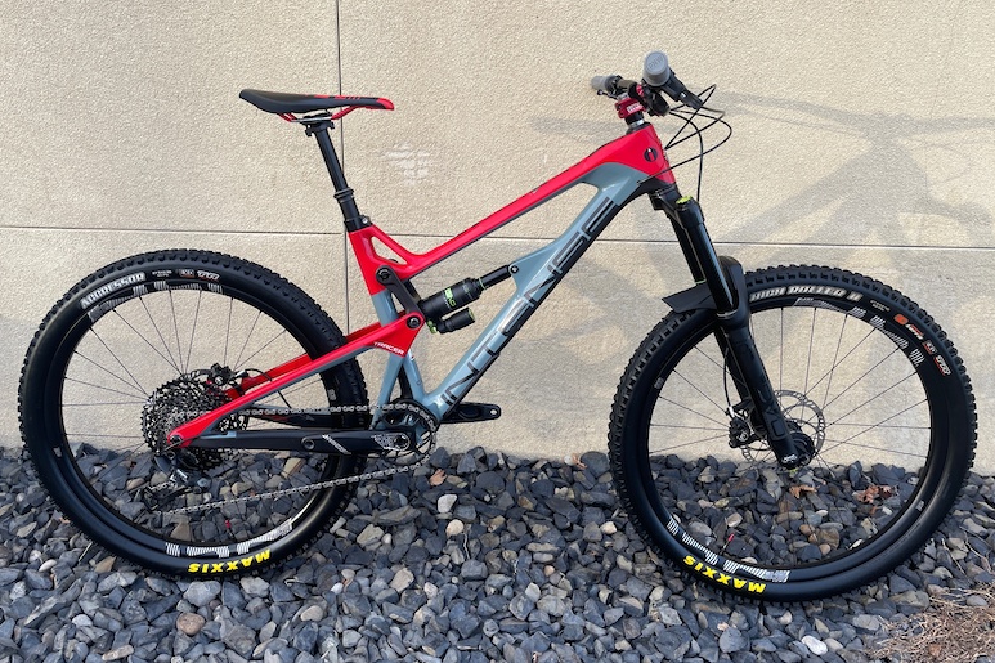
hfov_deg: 65.5
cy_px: 278
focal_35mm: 28
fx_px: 774
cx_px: 492
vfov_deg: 46.2
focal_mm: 4.2
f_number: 1.6
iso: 32
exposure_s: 1/121
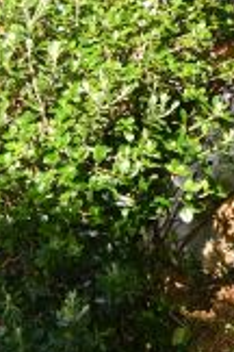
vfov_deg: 15.1
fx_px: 1297
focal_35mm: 133
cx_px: 443
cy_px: -2
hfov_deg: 9.7
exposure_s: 1/250
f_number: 5
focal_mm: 18
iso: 100
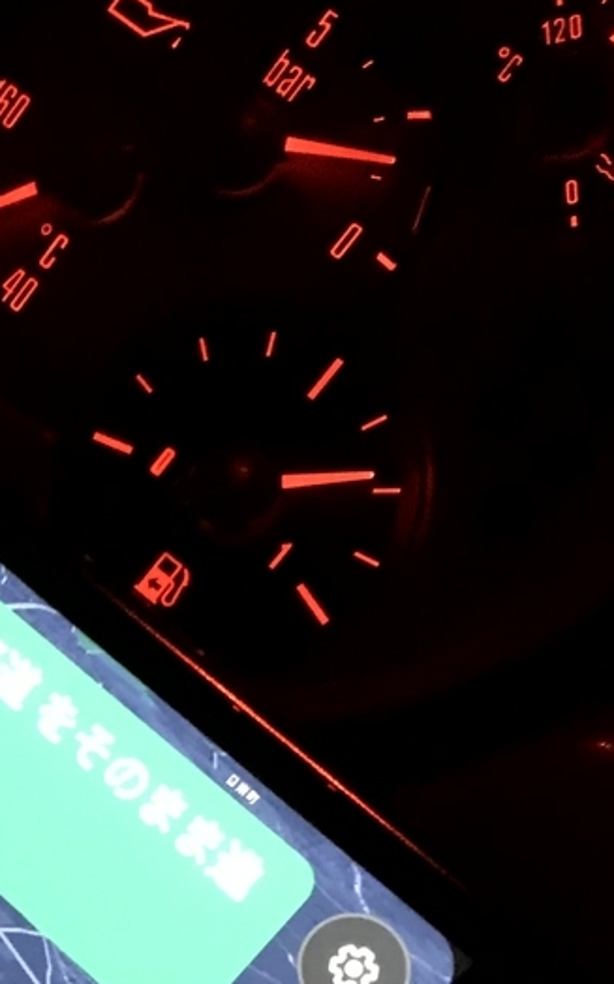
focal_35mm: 68
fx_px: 1823
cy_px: 913
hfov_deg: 18.0
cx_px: -158
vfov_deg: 28.8
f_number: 1.8
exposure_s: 1/12
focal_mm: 3.99
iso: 100
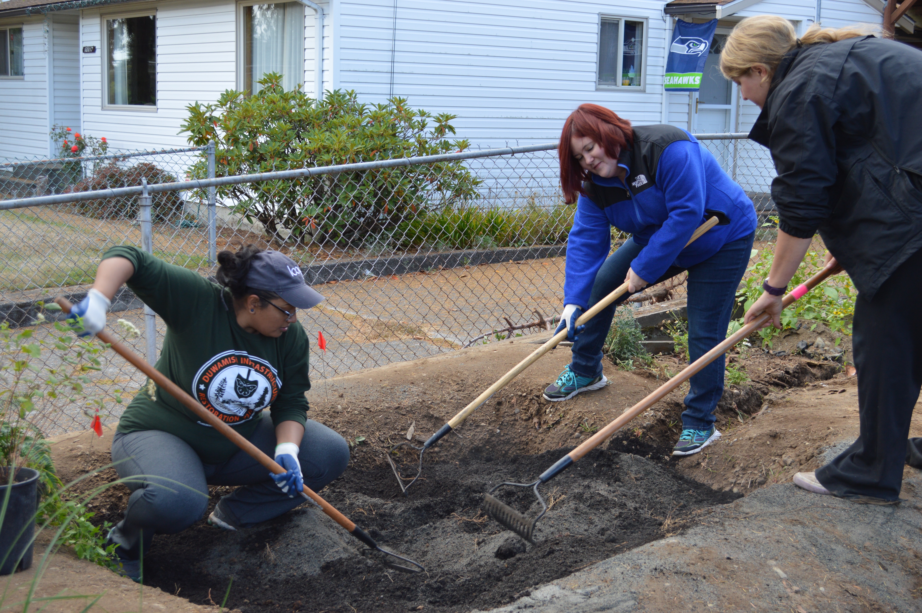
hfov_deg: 41.1
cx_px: 461
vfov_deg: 28.0
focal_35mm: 48
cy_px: 306
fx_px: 1228
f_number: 5.6
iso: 250
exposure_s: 1/125
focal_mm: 32
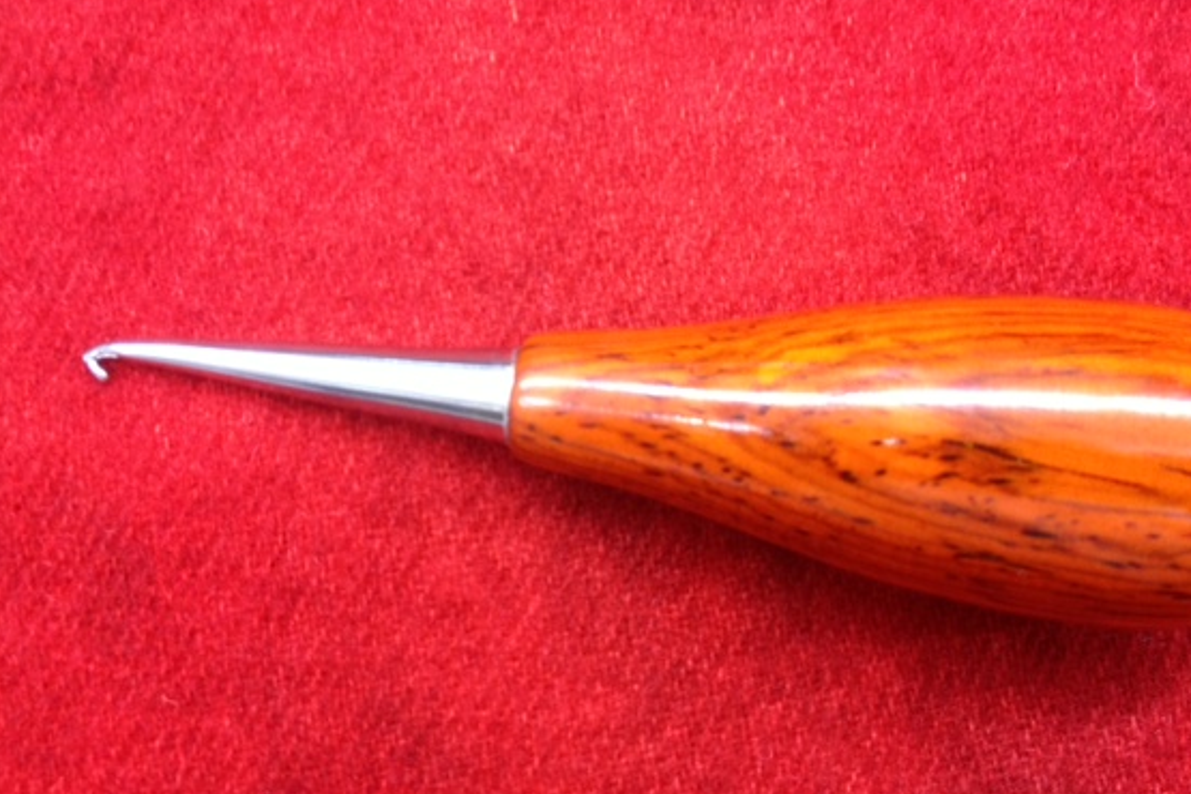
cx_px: 637
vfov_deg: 31.9
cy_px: 449
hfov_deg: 46.4
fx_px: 1389
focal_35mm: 42
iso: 100
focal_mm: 4.28
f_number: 2.4
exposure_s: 1/20
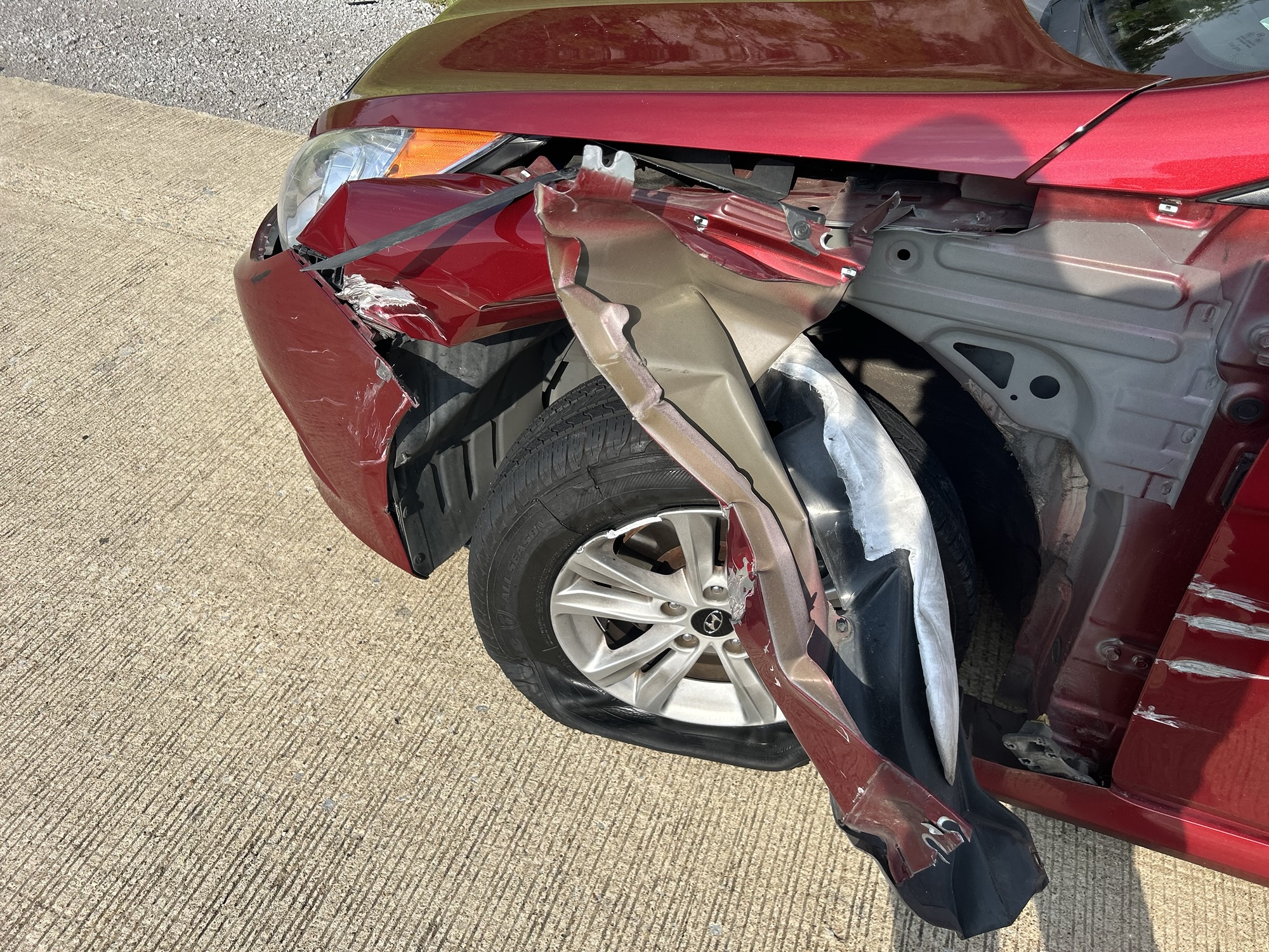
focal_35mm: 26
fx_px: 953
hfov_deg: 67.3
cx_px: 634
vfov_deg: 53.1
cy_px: 476
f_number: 1.5
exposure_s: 1/2841
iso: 50
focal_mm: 5.7
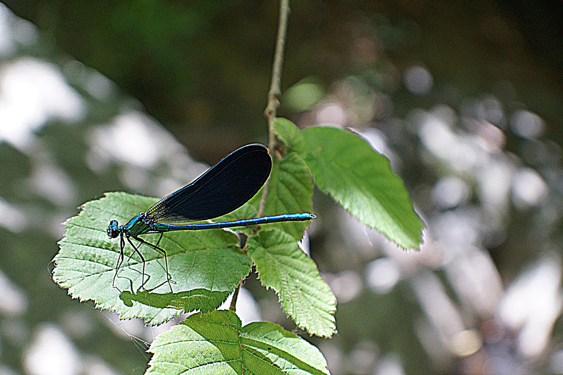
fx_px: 1298
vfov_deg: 16.5
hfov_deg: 24.5
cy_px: 186
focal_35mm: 83
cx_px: 283
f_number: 5.6
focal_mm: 55
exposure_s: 1/160
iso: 800
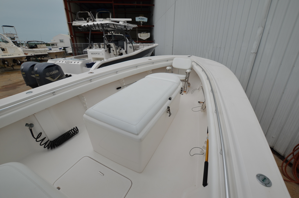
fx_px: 124
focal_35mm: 15
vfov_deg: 77.1
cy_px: 99
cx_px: 150
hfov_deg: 100.5
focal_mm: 10
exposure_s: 1/320
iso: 100
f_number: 9
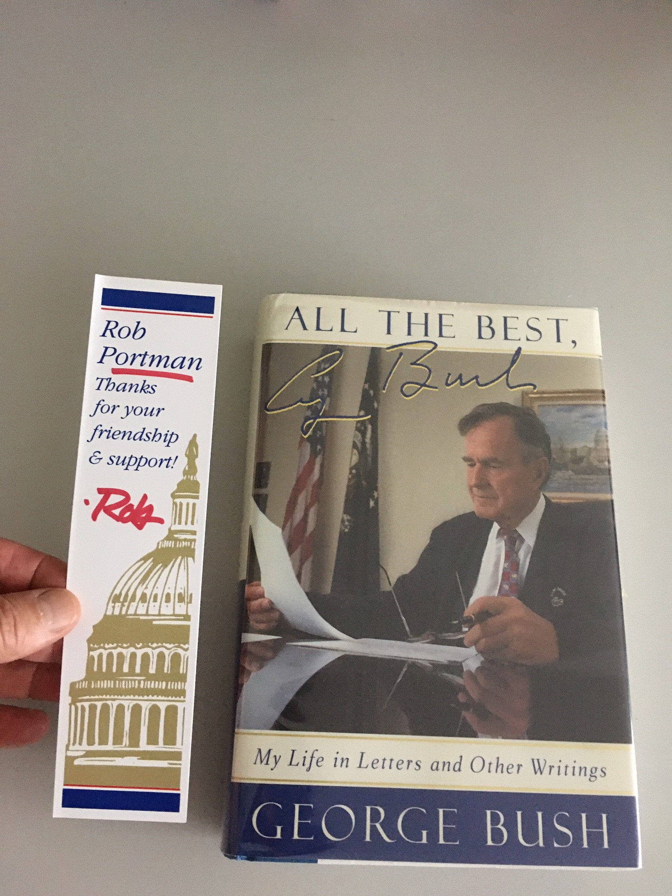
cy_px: 448
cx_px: 336
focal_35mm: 29
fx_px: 751
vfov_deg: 61.7
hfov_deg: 48.2
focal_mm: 4.15
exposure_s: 1/15
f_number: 2.2
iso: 250
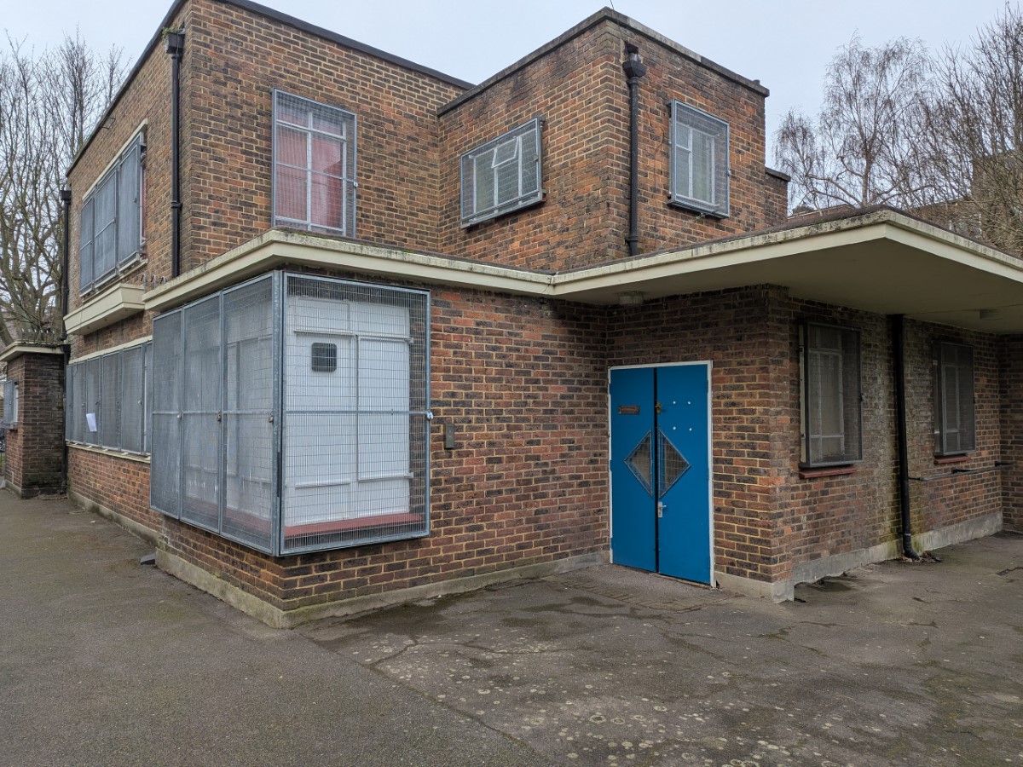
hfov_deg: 71.6
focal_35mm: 24
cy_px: 384
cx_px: 512
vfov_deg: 56.8
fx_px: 709
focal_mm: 6.81
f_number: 1.85
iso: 48
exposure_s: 1/797
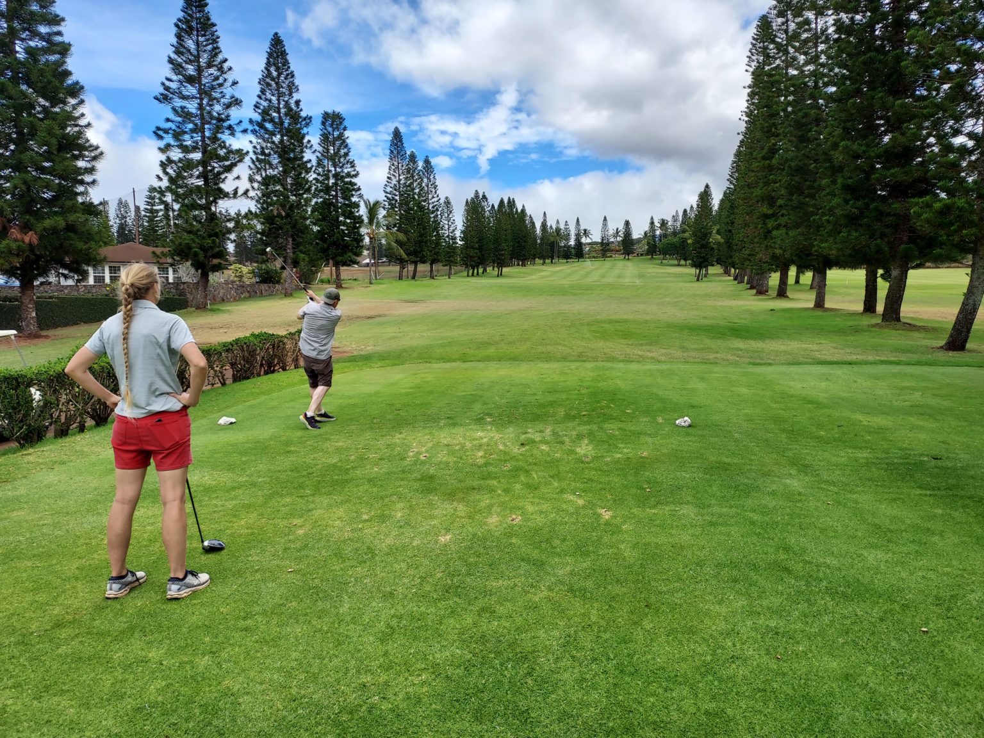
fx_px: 682
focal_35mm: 24
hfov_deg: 71.6
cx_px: 492
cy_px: 369
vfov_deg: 56.8
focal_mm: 4.6
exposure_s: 1/921
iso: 40
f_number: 1.8
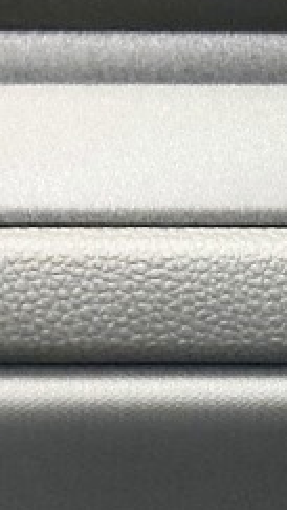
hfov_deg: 5.2
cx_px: 838
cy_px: 539
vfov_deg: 9.7
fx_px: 2971
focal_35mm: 220
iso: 640
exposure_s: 1/30
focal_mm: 6.86
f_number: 1.78
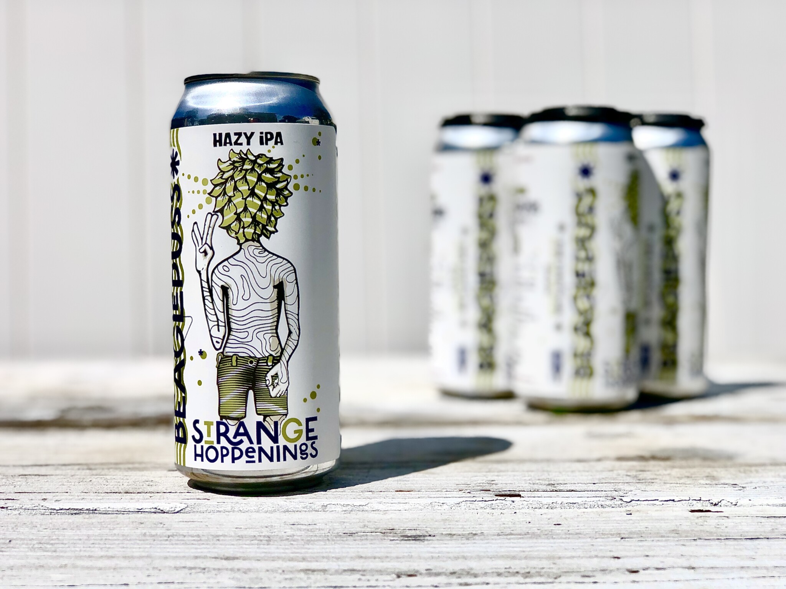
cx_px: 393
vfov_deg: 25.7
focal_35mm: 57
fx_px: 1294
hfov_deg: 33.8
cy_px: 294
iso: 20
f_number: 2.8
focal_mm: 6.6
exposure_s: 1/2667
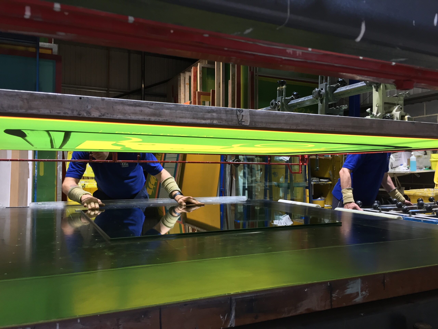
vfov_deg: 48.2
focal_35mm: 29
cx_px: 219
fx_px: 367
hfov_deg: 61.7
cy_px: 164
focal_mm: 4.15
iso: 80
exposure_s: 1/33
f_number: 2.2
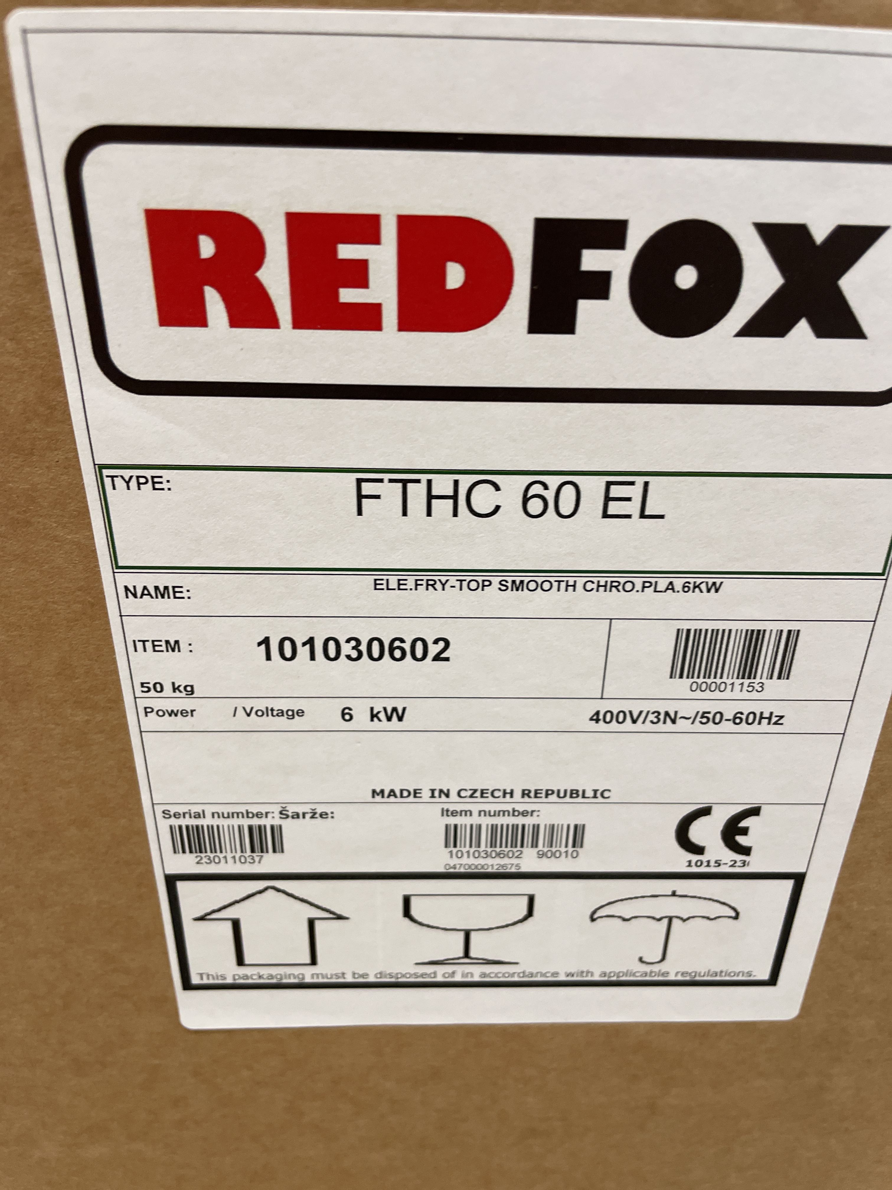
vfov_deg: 67.3
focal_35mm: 26
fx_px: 894
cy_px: 595
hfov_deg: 53.0
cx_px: 446
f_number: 1.6
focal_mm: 4.2
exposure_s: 1/50
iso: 125
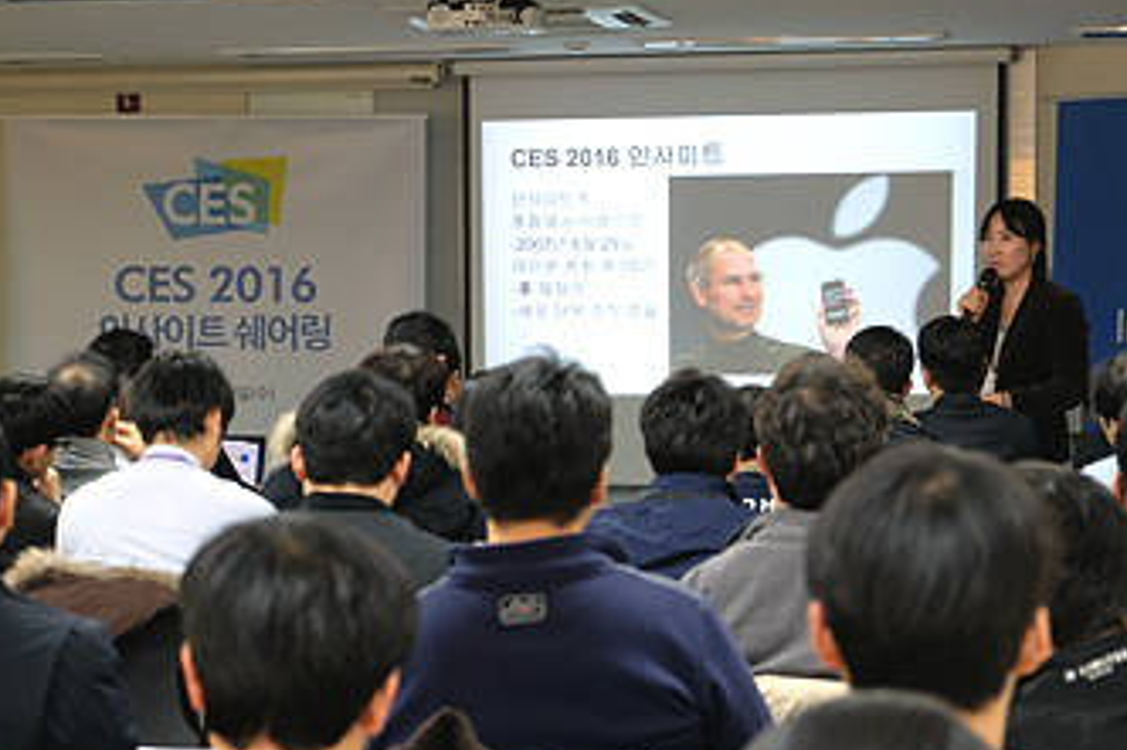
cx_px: 353
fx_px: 3160
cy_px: 548
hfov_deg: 20.1
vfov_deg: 13.5
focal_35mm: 101
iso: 800
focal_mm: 44.4
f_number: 5
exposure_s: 1/30
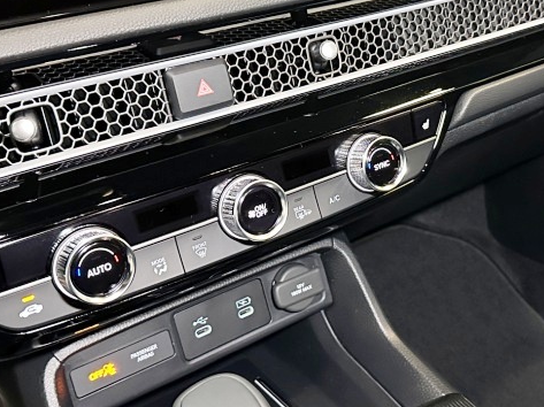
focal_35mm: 52
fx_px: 817
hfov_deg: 36.4
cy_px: 131
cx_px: 375
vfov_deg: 27.8
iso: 1000
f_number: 1.78
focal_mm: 6.86
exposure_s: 1/40
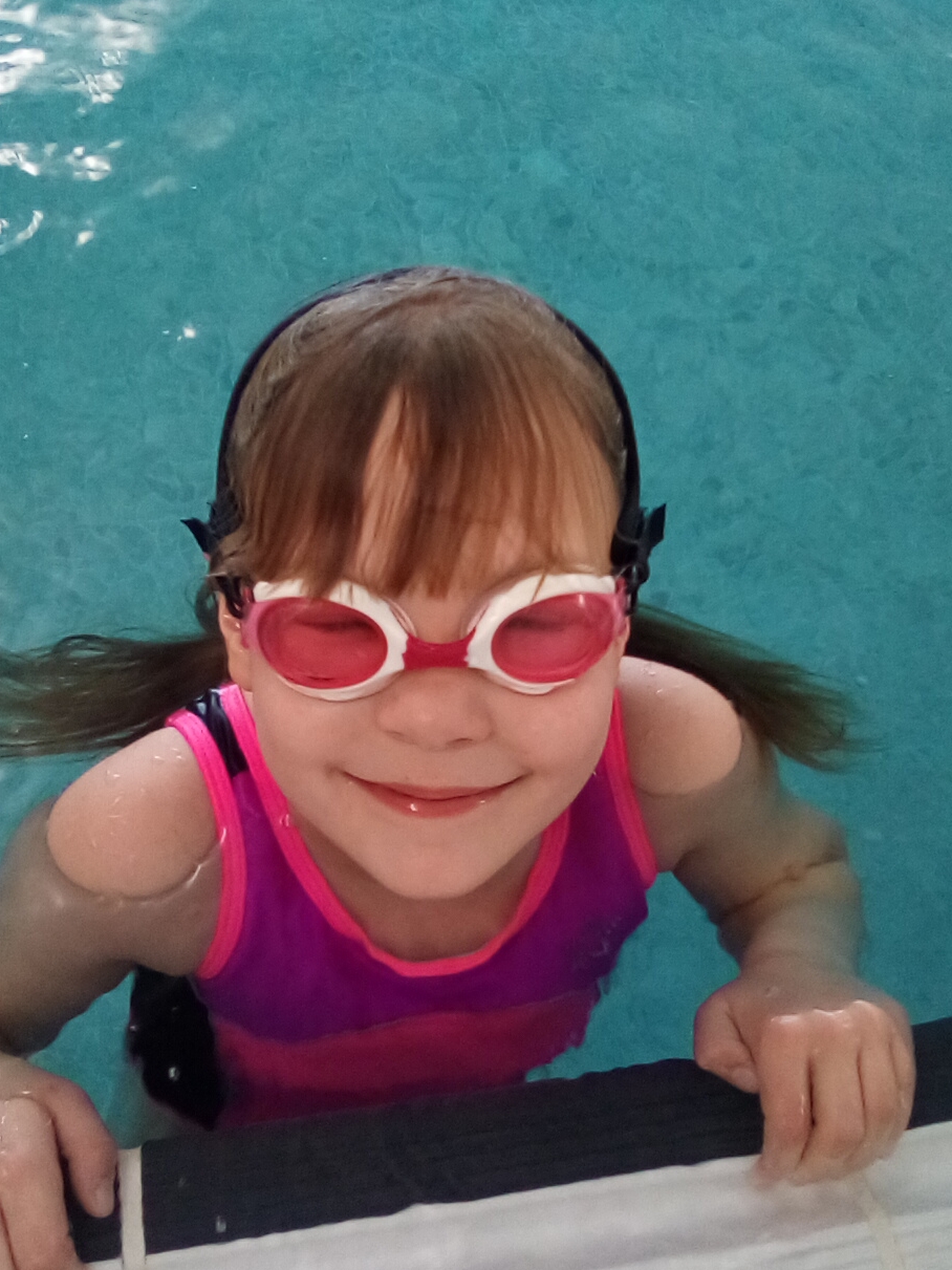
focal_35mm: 37
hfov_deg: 38.6
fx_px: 1357
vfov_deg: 50.1
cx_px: 451
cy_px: 696
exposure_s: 1/50
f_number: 2.2
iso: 85
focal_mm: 2.27
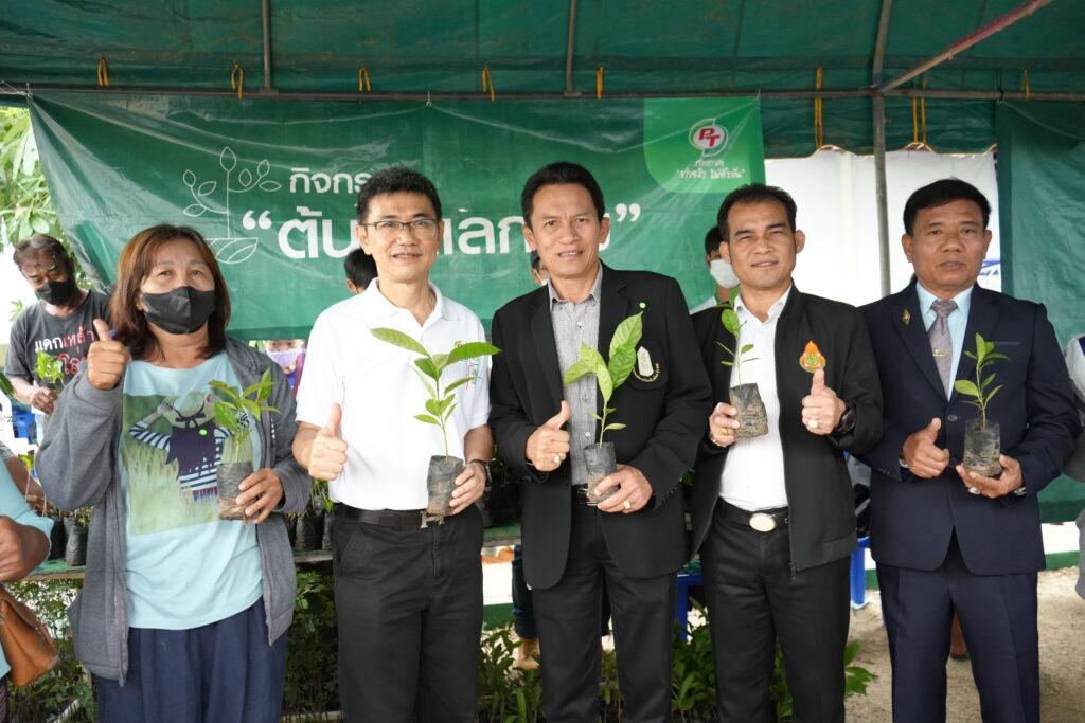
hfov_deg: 65.5
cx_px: 542
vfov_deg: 46.4
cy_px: 362
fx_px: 844
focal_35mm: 28
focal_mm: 28
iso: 3200
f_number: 3.5
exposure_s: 1/800
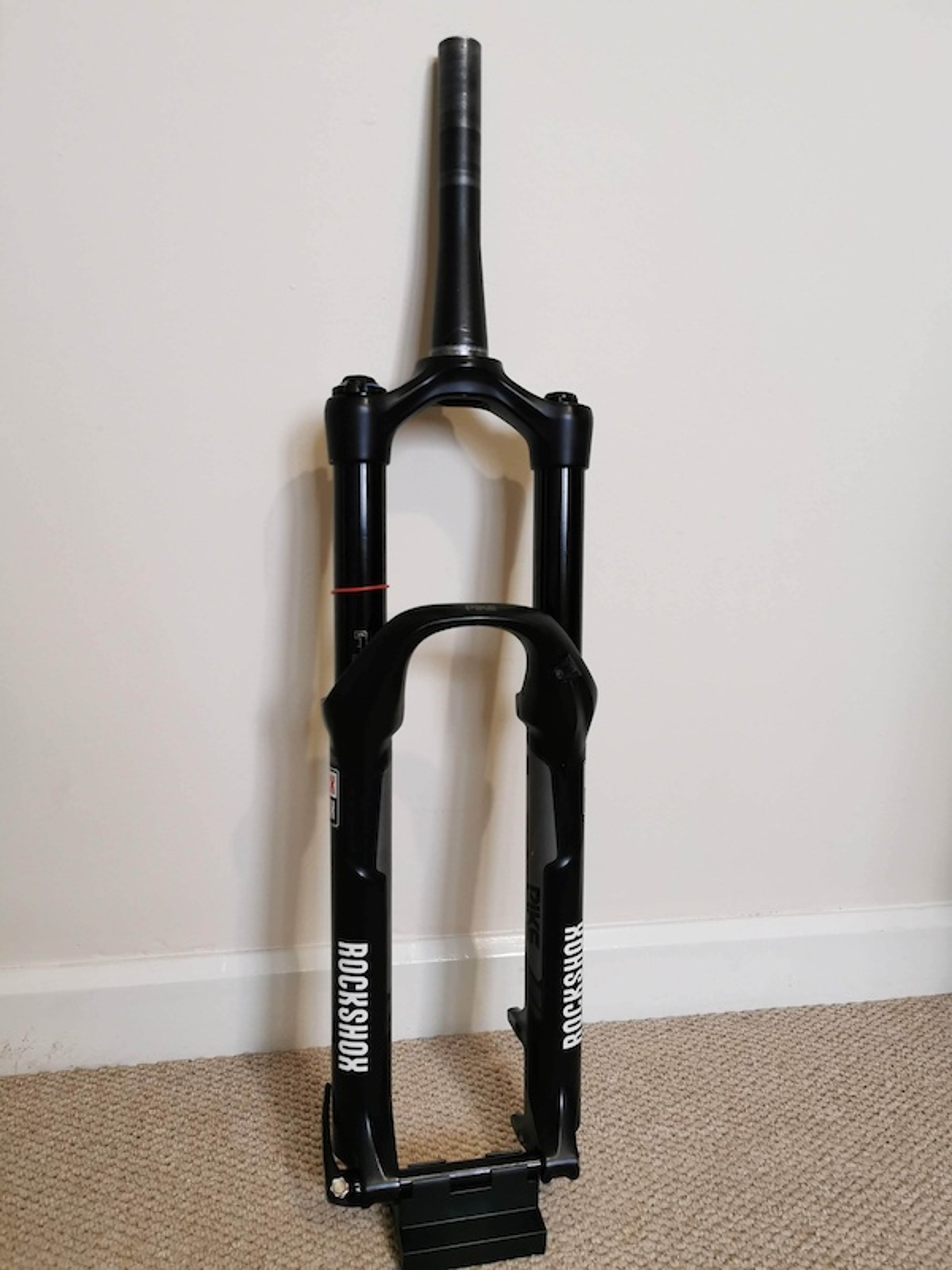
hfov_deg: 51.4
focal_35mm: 27
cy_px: 635
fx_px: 990
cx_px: 476
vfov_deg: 65.3
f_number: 1.6
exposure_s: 1/50
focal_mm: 5.56
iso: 250
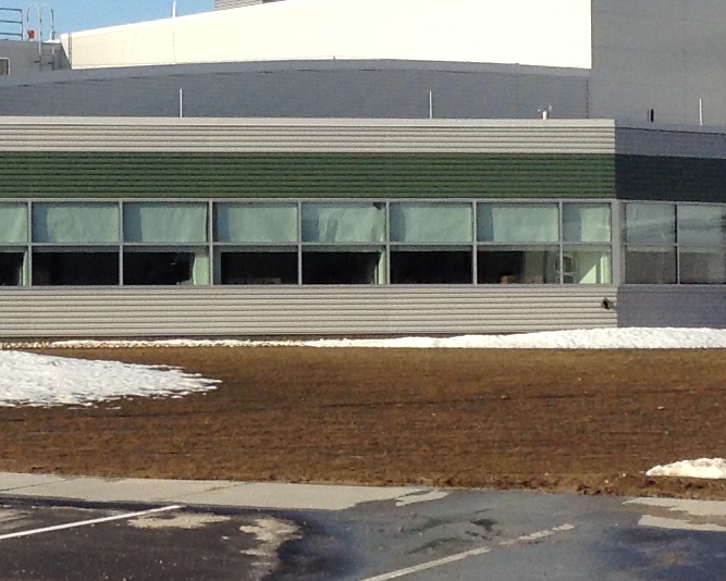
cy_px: 225
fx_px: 2687
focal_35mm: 125
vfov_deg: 12.3
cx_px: 39
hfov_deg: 15.2
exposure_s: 1/1287
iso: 32
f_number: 2.4
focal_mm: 3.3
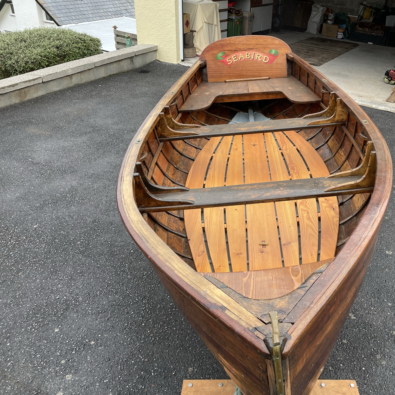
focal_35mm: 31
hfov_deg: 51.7
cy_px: 198
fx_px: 400
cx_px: 257
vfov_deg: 52.5
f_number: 1.6
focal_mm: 4.2
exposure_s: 1/255
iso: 32
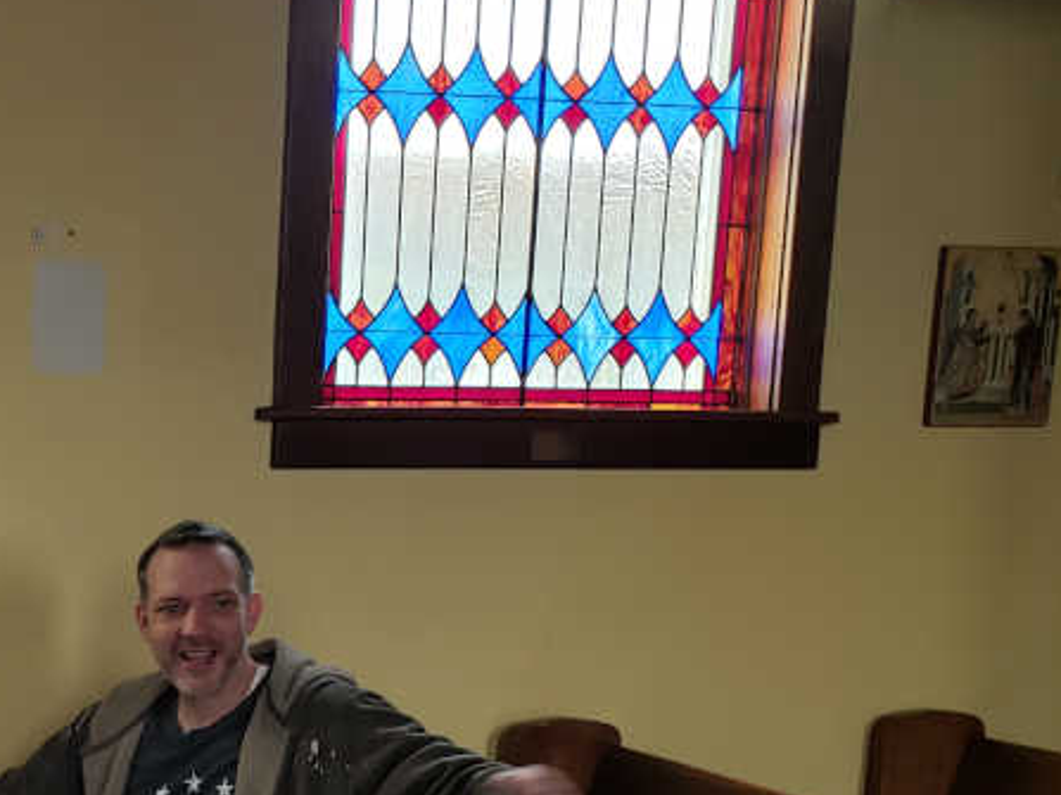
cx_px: -151
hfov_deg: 28.0
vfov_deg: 23.3
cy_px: 650
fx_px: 1900
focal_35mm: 62
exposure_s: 1/35
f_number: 1.5
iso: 64
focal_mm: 4.3
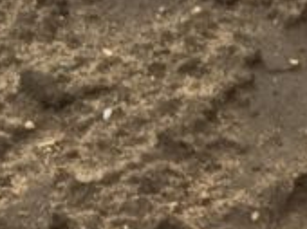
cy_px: 649
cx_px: 861
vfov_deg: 7.6
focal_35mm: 175
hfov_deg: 9.4
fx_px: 1550
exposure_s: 1/986
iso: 25
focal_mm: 4.15
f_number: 2.2
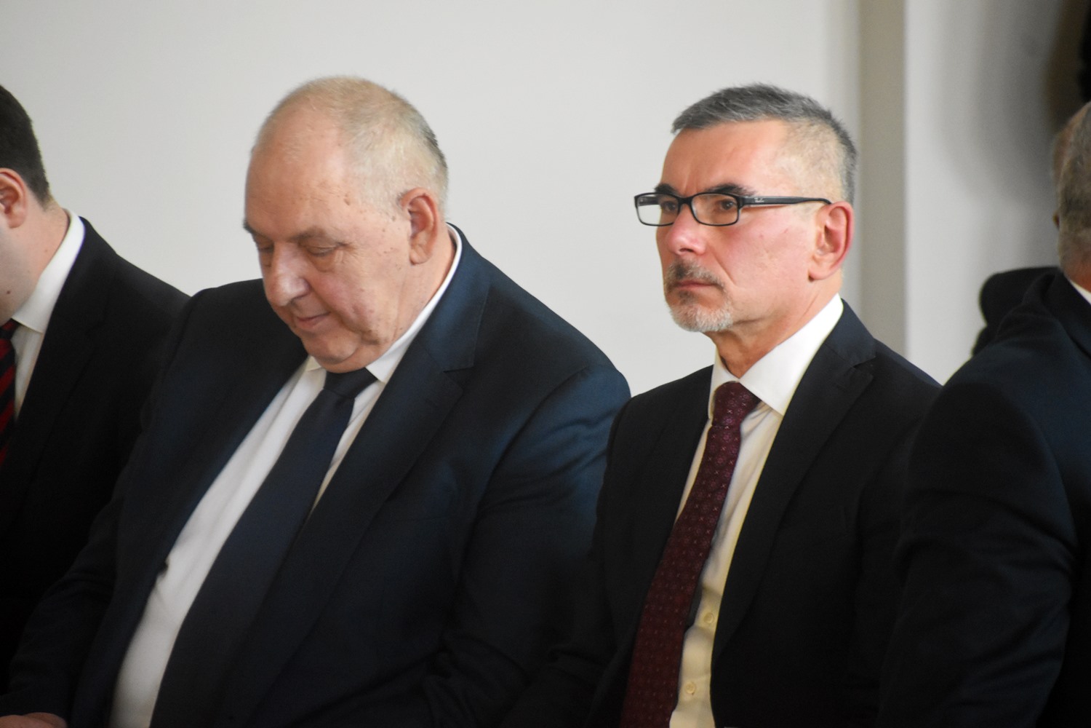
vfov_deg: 4.4
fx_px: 9546
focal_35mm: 315
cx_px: 546
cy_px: 364
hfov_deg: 6.5
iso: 3200
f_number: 5.3
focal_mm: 210
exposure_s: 1/100
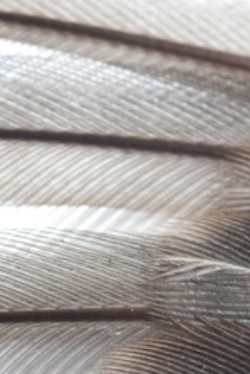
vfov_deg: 3.2
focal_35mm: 642
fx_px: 6670
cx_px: 9
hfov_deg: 2.1
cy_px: 225
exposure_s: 1/160
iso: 100
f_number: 32
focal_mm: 90
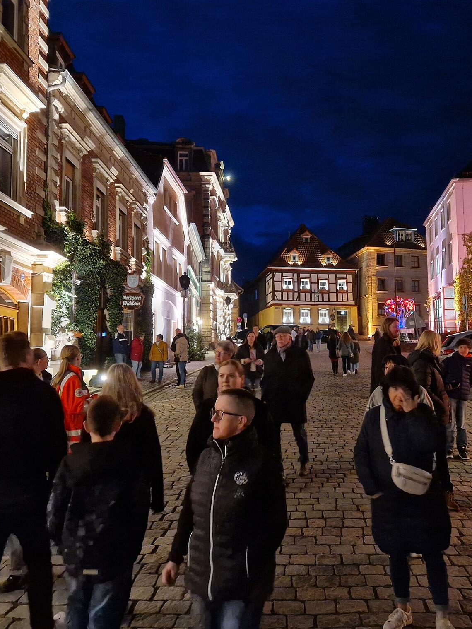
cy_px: 315
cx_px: 288
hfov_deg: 45.2
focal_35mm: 31
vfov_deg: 58.3
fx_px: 563
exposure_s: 1/25
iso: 640
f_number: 1.8
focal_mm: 5.4
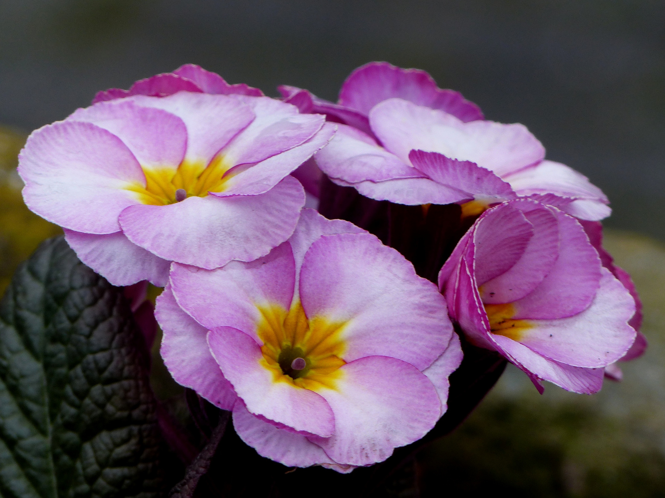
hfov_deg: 2.8
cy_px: 249
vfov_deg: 2.1
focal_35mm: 720
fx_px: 13832
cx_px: 332
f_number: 4
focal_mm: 108
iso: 100
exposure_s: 1/125
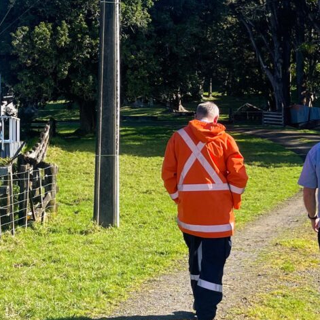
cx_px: 147
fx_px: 753
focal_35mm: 72
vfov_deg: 23.8
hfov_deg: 24.0
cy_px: 86
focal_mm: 5.1
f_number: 1.6
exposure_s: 1/1800
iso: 32
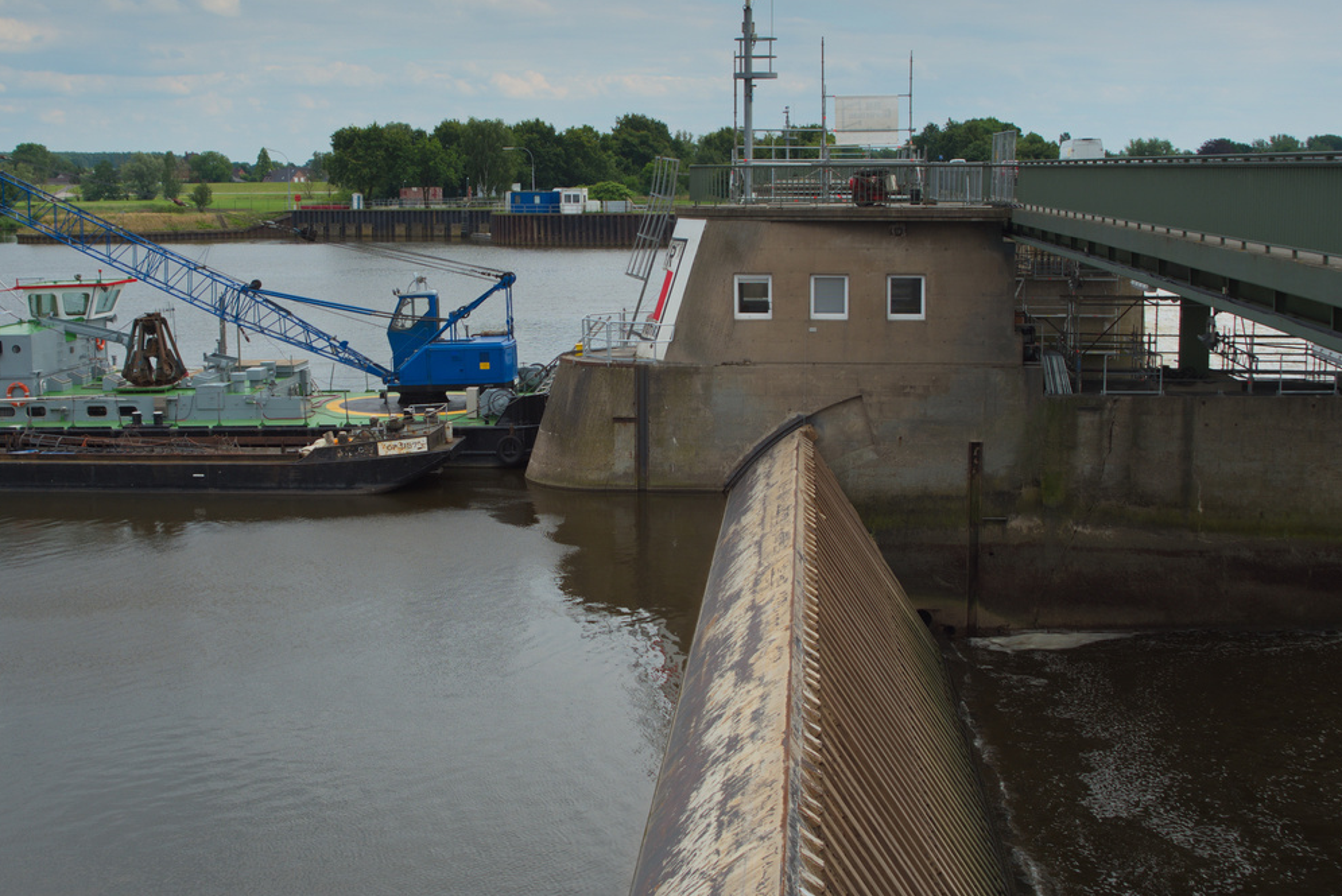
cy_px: 420
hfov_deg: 38.1
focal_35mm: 52
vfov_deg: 26.0
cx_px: 606
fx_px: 1939
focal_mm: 32
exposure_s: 1/350
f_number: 4.8
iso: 100
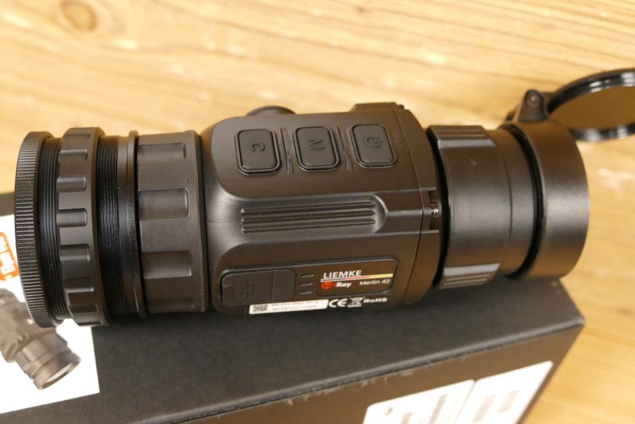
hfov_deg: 46.4
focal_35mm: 42
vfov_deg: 31.9
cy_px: 212
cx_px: 318
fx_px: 741
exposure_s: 1/40
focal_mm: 15.26
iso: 1600
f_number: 3.2
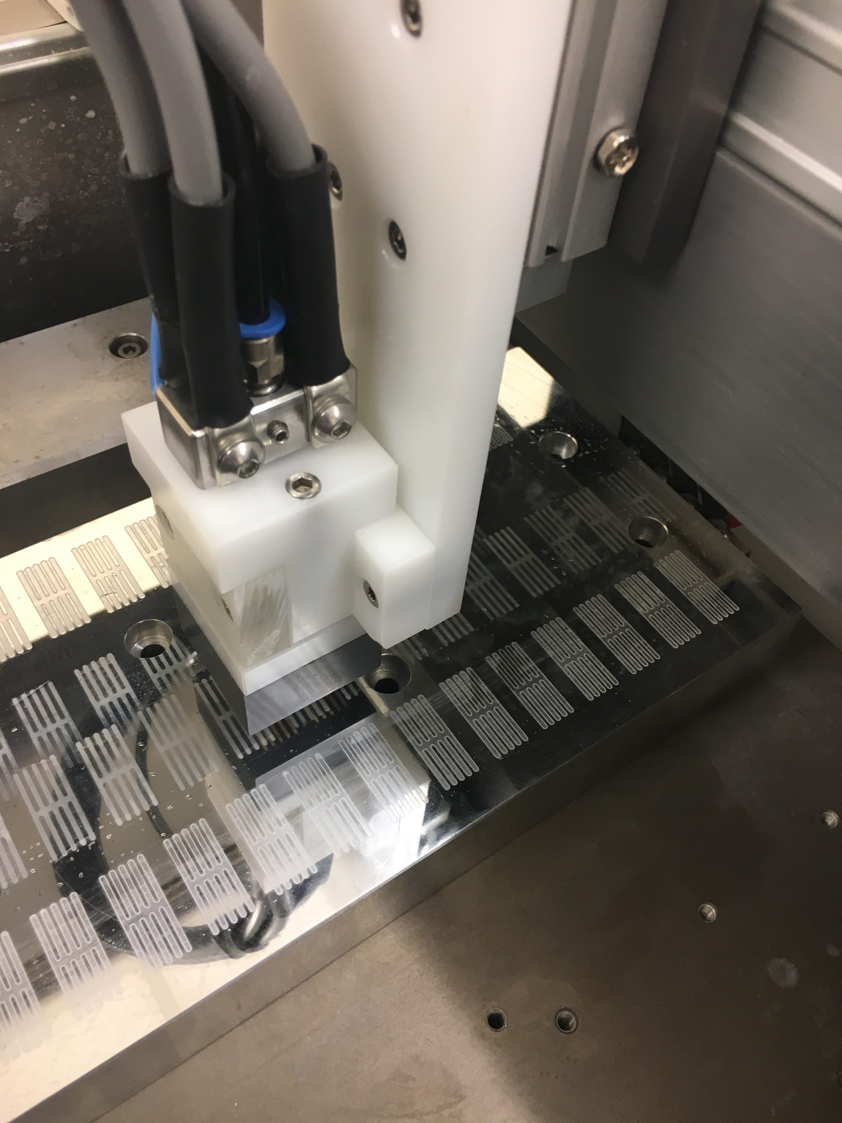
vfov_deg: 61.7
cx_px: 421
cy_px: 562
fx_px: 941
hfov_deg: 48.2
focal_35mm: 29
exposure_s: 1/33
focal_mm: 4.15
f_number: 2.2
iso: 80
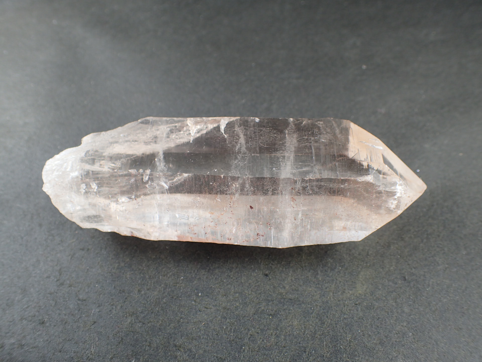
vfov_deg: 46.8
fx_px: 418
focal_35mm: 30
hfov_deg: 60.0
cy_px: 181
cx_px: 241
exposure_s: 1/125
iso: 125
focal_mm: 5.5
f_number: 2.3
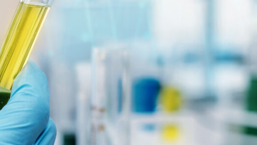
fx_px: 988
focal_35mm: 145
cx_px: -160
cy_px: 120
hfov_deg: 13.7
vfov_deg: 8.3
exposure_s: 1/250
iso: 200
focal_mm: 28
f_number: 2.2
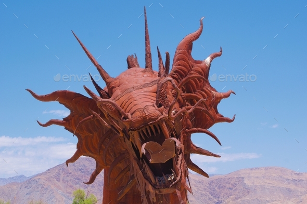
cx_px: 154
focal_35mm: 90
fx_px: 767
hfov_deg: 22.6
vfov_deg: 15.2
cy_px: 102
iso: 100
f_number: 9
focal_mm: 60
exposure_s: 1/200
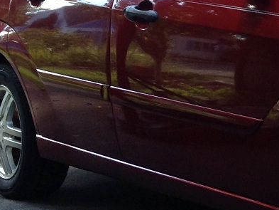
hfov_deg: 14.3
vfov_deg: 11.8
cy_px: 120
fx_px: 1016
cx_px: 451
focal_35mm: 126
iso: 80
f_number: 2.4
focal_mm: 4.13
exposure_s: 1/120
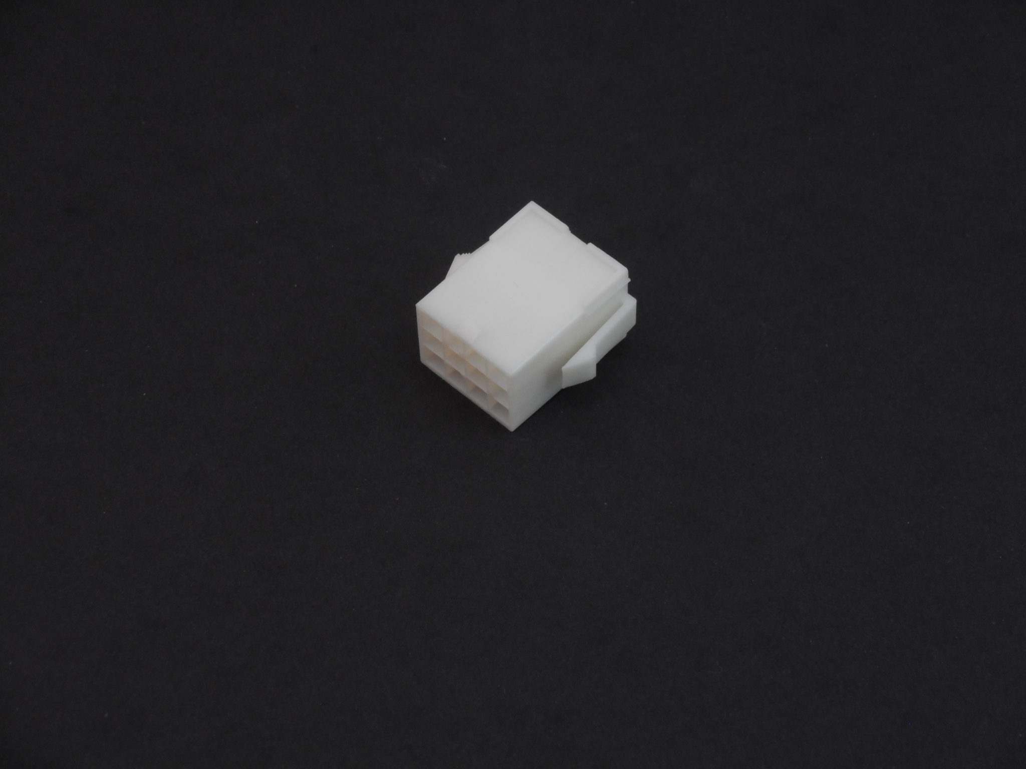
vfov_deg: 16.6
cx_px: 513
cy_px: 384
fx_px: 2638
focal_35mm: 89
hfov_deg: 22.0
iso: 160
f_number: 5.6
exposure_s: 1/60
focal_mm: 15.9
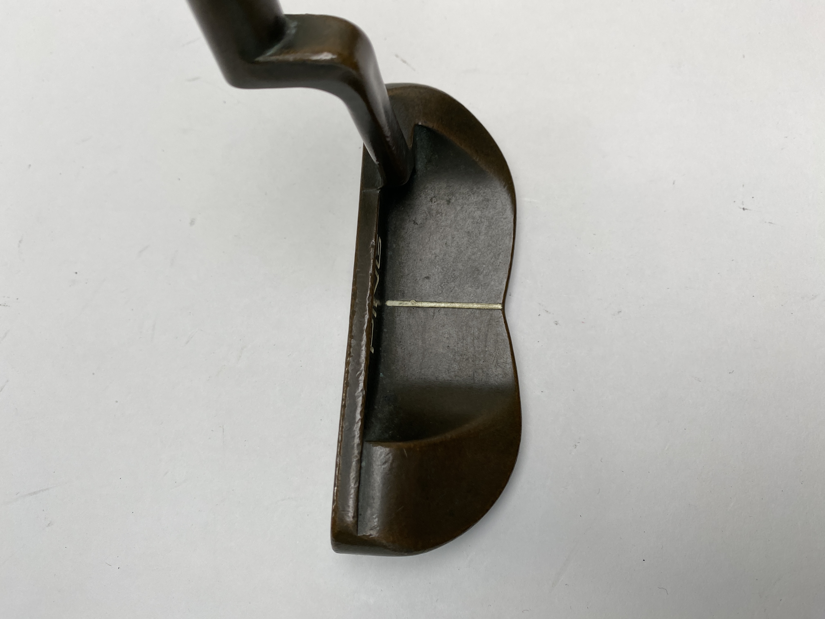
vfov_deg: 53.1
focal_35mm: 26
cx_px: 412
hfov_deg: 67.3
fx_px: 620
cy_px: 310
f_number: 1.8
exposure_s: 1/355
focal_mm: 4.25
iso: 32
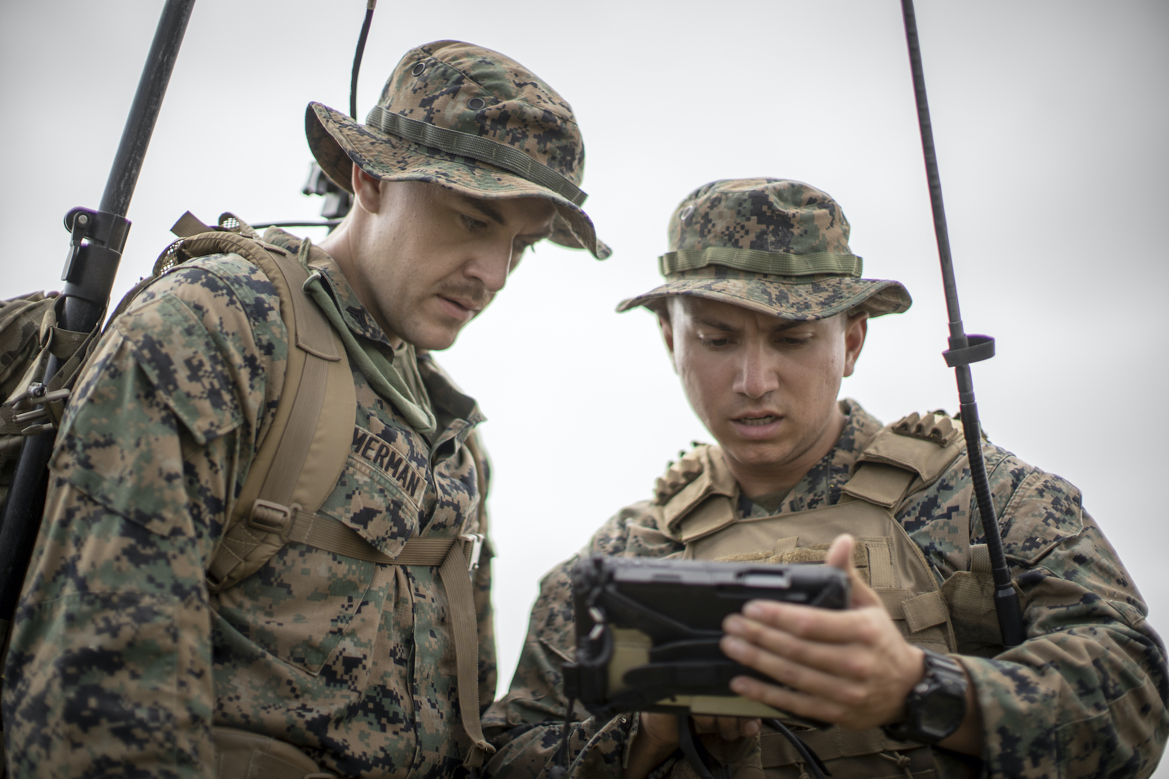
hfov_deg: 39.6
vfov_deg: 27.0
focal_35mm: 50
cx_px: 584
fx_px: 1623
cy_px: 390
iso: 100
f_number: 1.3
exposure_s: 1/5000
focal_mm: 50
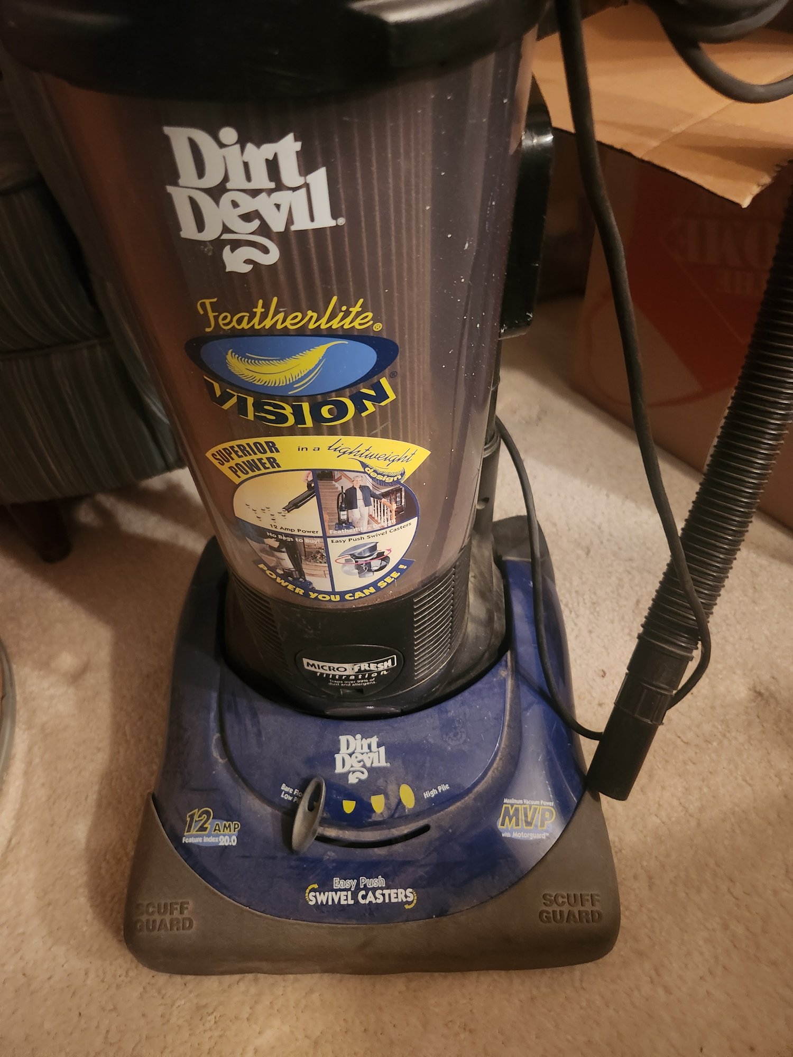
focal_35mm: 23
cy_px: 528
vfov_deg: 73.9
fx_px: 703
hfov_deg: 58.9
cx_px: 396
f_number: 1.8
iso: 640
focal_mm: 5.4
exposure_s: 1/24
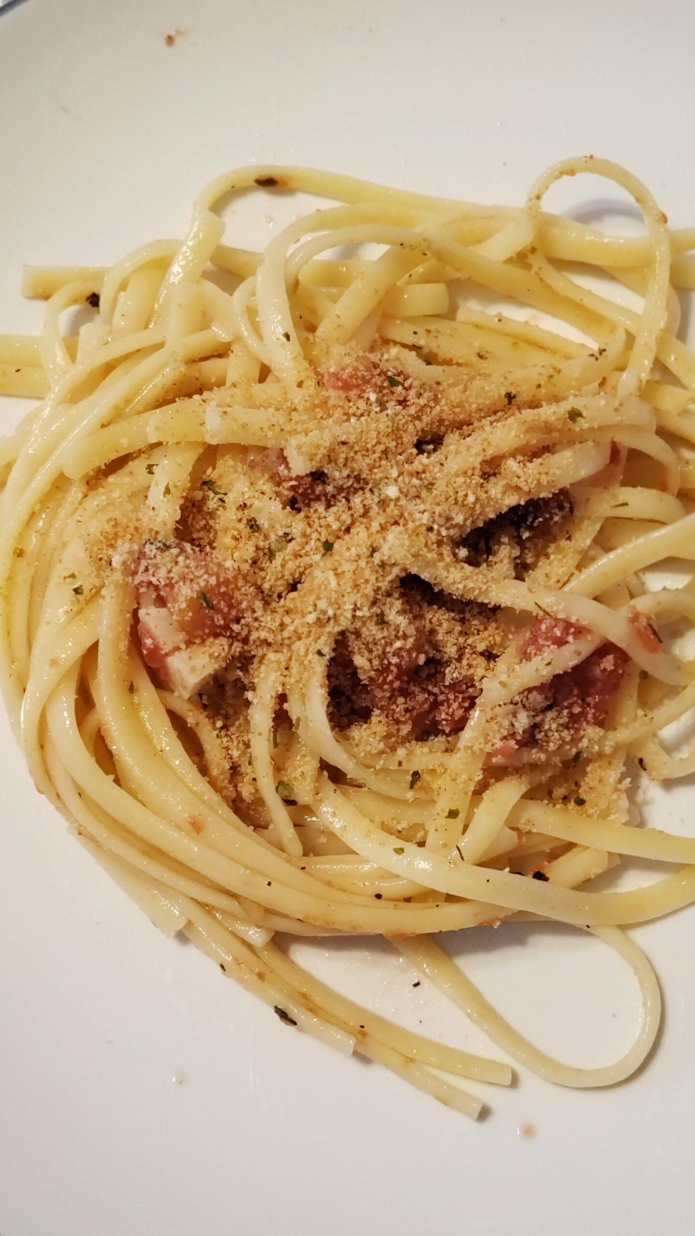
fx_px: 1867
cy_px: 620
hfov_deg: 21.0
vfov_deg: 36.6
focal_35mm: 57
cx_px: 449
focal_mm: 6
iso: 320
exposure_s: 1/24
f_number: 2.4
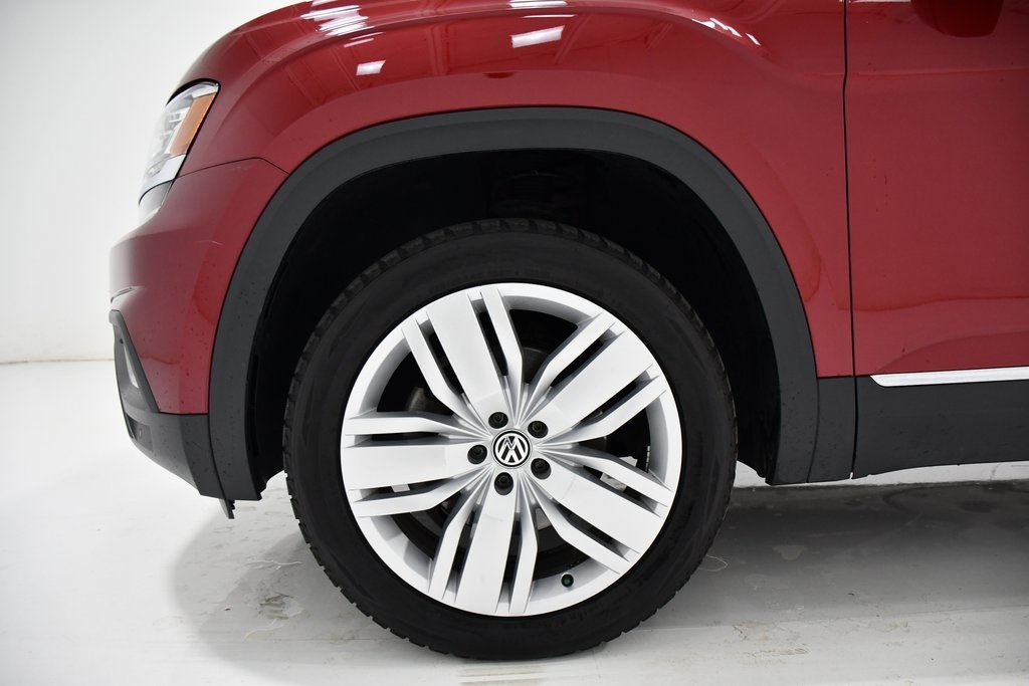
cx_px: 514
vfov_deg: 47.9
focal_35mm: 27
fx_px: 772
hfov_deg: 67.4
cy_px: 343
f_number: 3.5
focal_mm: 18
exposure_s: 1/125
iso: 1000
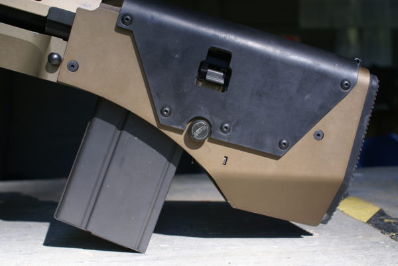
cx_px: 199
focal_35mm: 45
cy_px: 133
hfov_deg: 43.5
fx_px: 498
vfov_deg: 30.0
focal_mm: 30
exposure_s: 1/60
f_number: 5.6
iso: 100
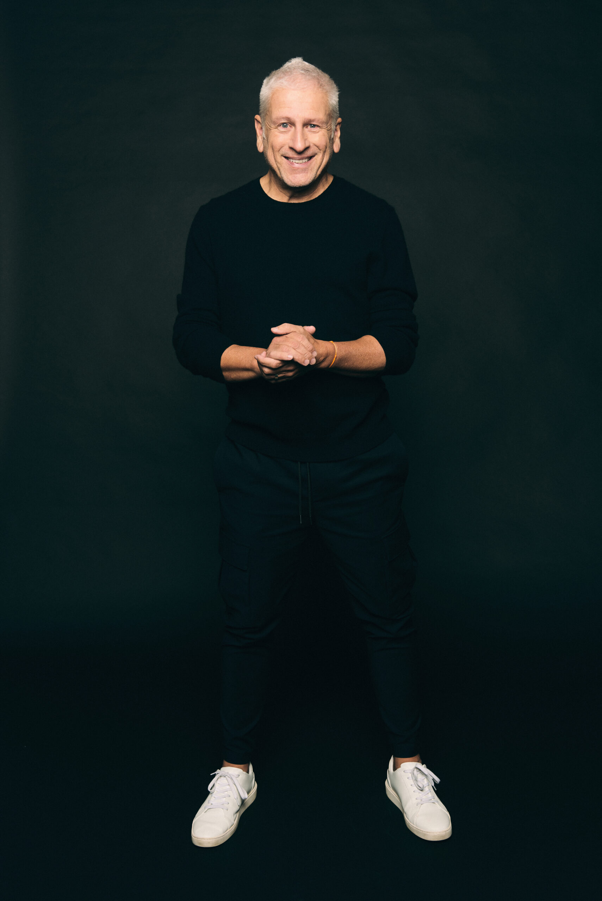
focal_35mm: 44
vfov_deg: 44.5
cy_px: 450
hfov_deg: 30.5
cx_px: 301
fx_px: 1103
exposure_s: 1/200
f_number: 8
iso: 200
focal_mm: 44
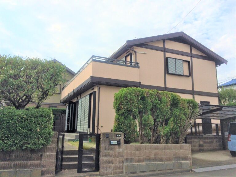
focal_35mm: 29
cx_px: 118
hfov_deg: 61.7
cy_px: 88
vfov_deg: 48.2
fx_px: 198
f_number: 2.2
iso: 32
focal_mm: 4.15
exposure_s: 1/3731
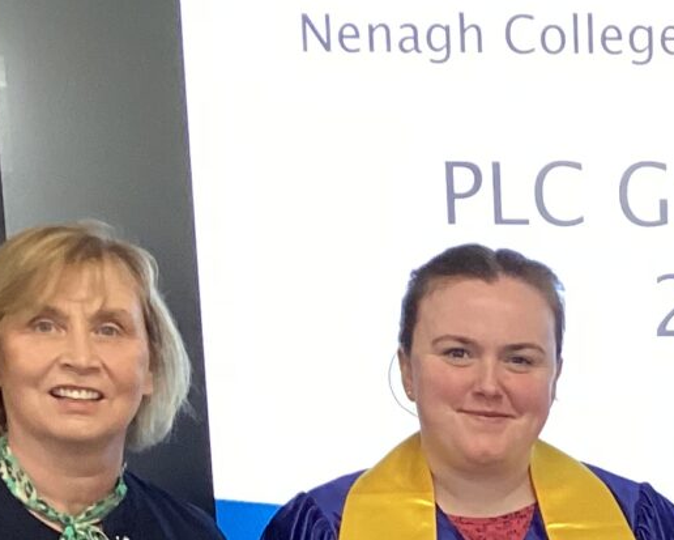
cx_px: 840
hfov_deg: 15.4
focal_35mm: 120
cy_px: 897
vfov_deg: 12.0
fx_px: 2394
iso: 100
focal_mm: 3.3
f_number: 2.4
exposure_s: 1/60
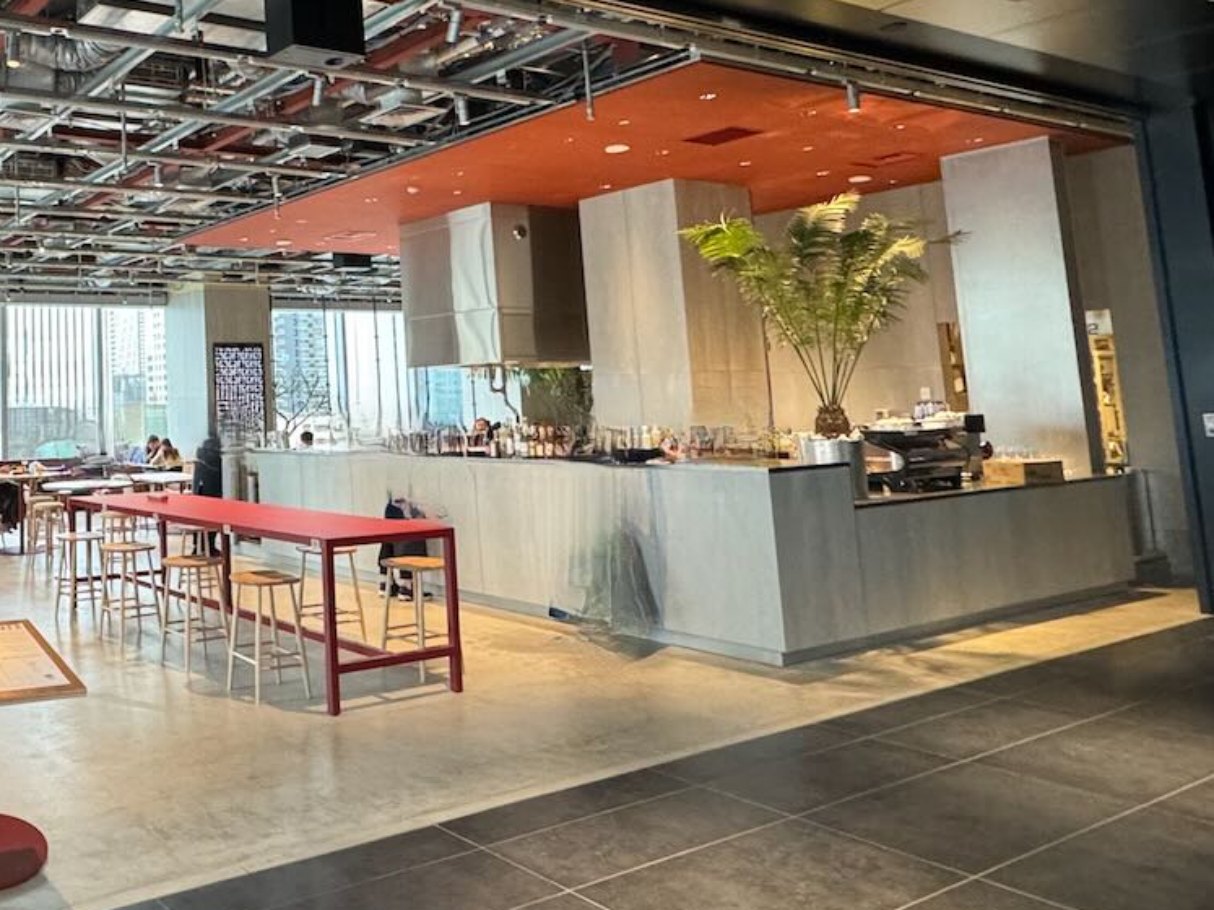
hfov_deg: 53.5
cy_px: 296
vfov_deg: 46.0
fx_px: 1052
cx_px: 153
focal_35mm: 30
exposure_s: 1/60
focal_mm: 2.22
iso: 640
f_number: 2.2
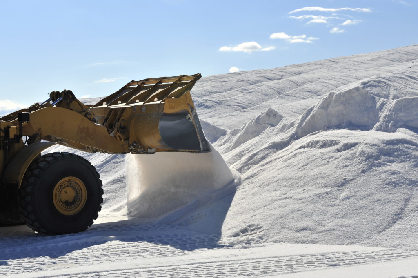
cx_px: 209
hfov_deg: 28.9
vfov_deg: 19.4
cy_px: 139
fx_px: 812
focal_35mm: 70
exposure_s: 1/100
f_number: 14
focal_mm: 70
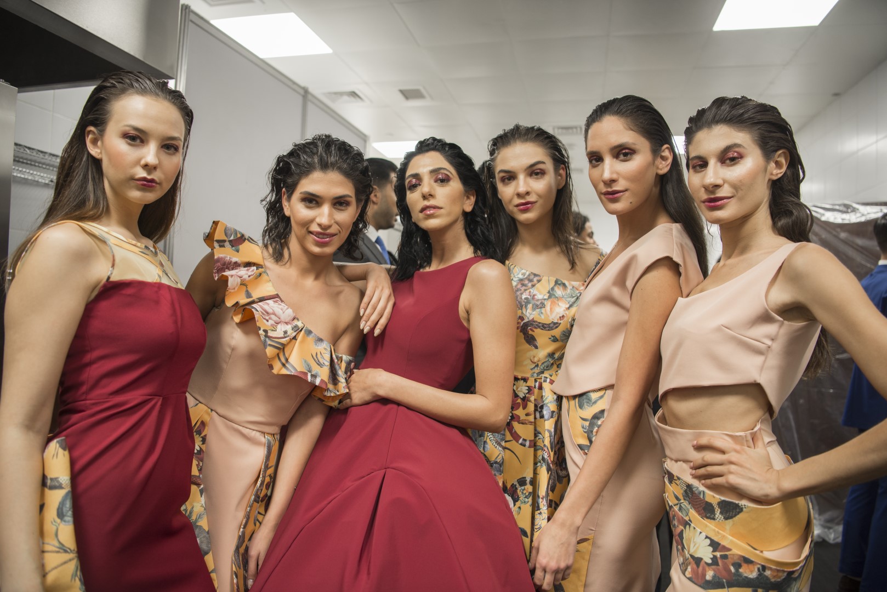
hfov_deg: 73.7
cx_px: 444
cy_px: 296
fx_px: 592
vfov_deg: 53.2
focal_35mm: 24
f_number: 2.8
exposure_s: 1/60
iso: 320
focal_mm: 24
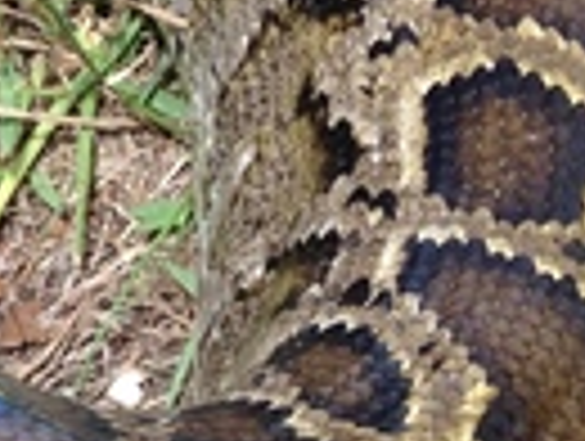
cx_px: -554
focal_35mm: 162
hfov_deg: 11.1
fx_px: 2743
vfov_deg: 9.2
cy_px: 171
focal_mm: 4.12
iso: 50
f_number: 2.4
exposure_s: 1/480
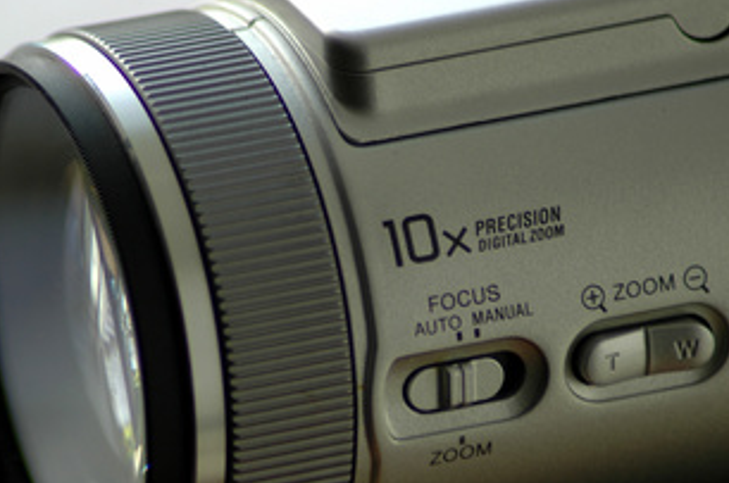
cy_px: 312
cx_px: 301
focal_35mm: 626
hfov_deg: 3.3
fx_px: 12656
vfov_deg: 2.2
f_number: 5.6
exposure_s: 1/80
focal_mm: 300
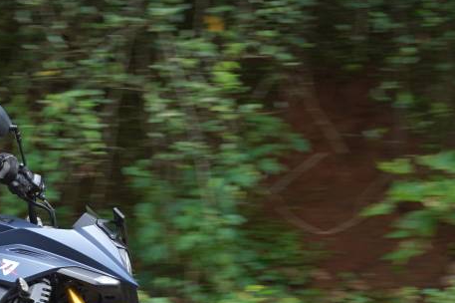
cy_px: 282
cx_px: 41
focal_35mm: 134
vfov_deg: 10.2
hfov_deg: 15.1
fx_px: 1692
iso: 100
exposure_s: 1/250
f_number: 4
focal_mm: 51
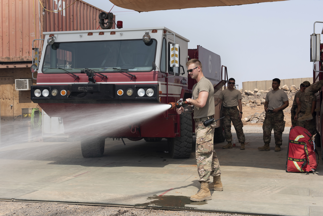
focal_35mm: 52
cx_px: 162
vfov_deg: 26.0
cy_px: 108
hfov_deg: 38.2
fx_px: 467
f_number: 13
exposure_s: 1/200
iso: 250
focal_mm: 52
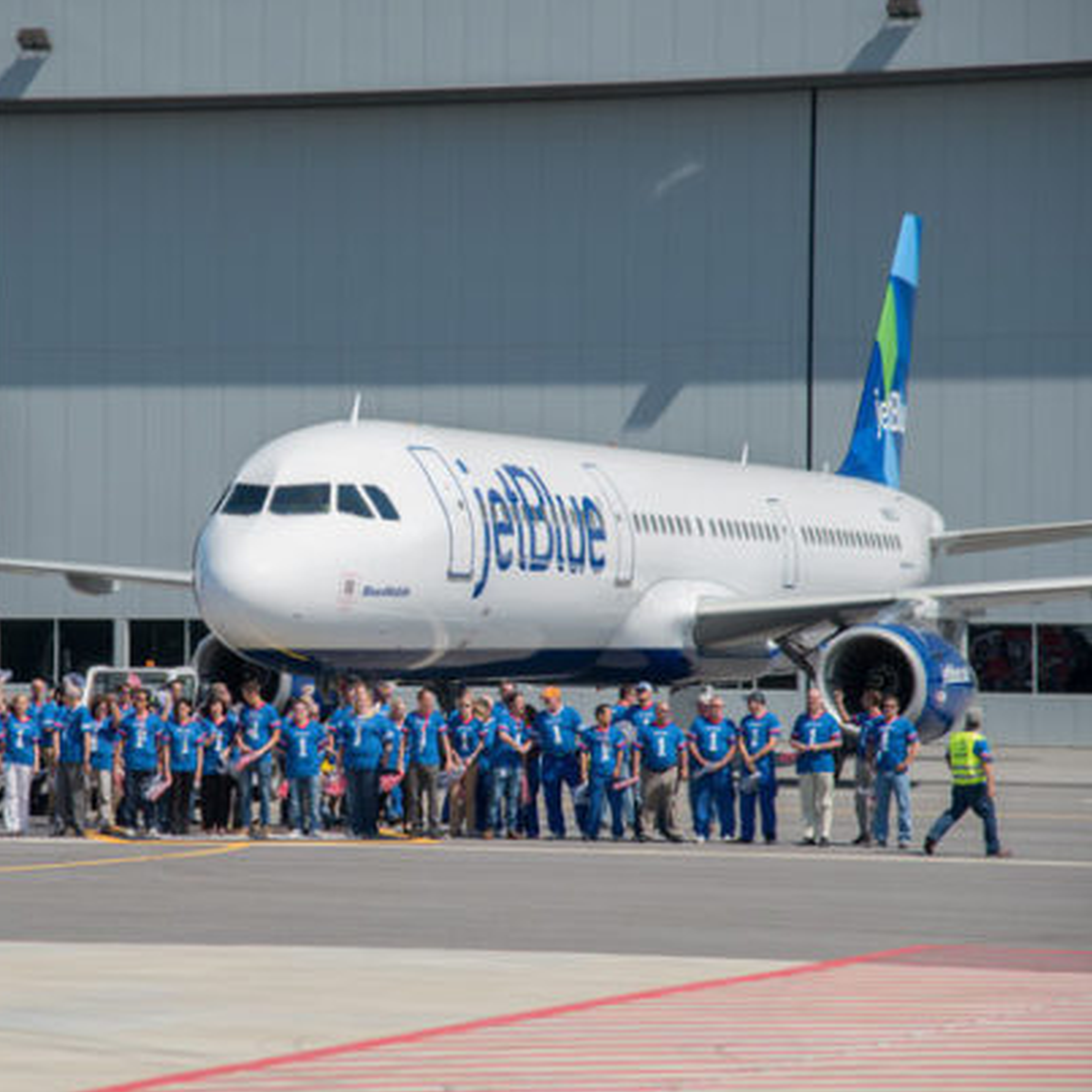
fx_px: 5496
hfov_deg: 11.3
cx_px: 379
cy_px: 545
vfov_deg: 11.3
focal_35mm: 154
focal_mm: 120
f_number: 4.5
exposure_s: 1/2000
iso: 400
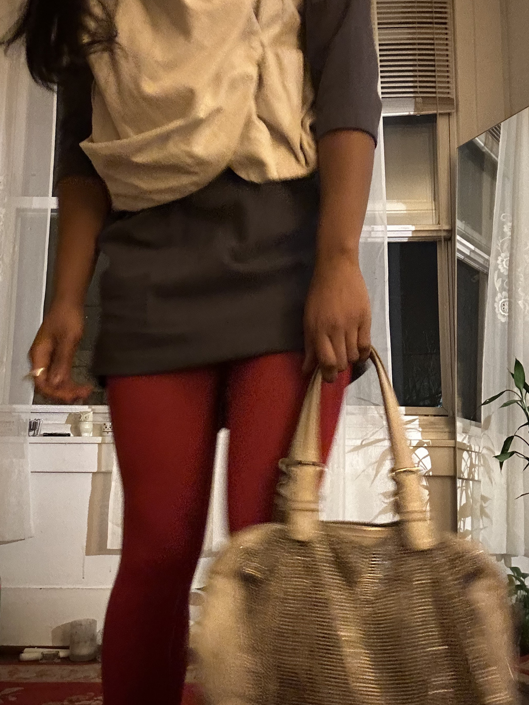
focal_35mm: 34
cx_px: 250
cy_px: 330
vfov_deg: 53.9
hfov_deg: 41.8
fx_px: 693
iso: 640
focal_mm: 2.69
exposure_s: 1/17
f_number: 1.9
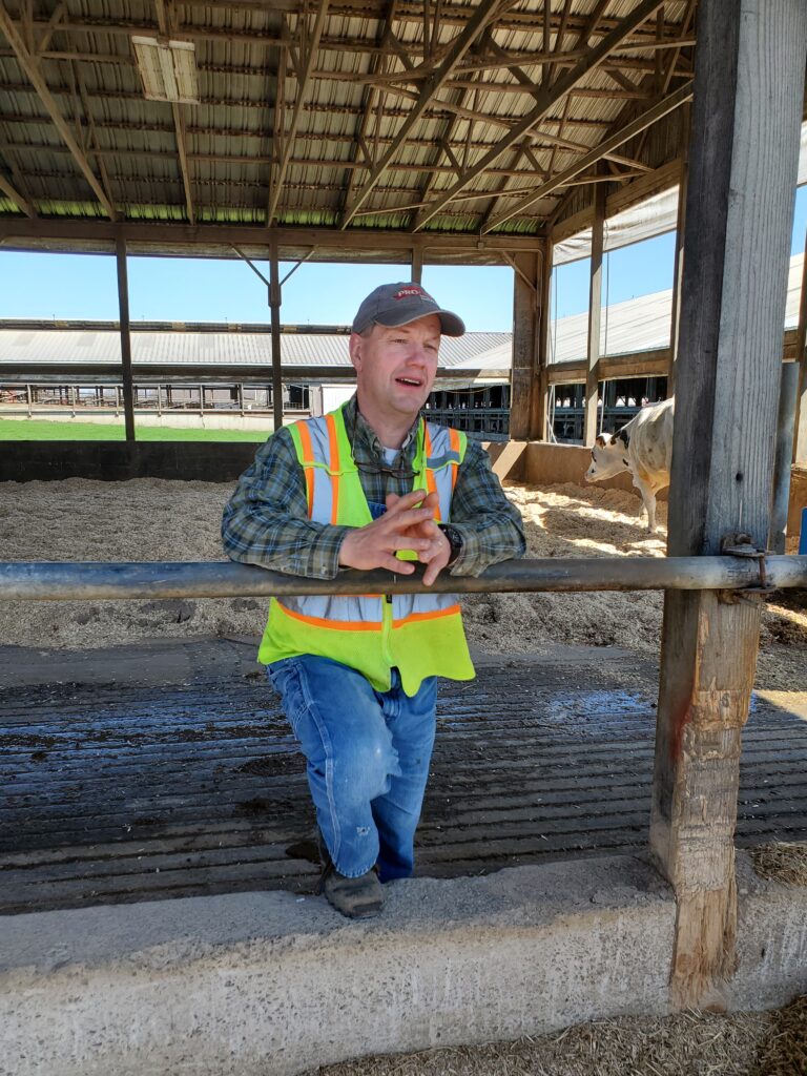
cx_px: 404
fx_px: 808
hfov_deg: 53.1
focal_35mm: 26
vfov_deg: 67.3
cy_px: 538
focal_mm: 4.3
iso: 50
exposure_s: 1/569
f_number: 2.4
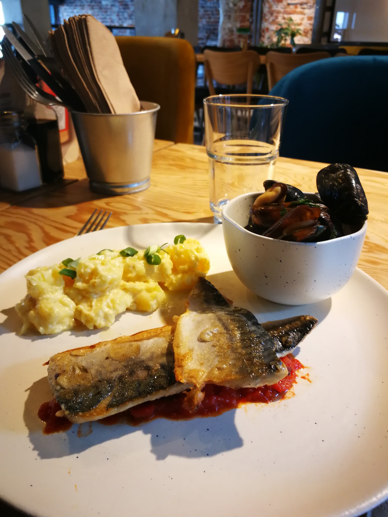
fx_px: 404
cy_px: 258
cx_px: 194
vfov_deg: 65.3
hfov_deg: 51.4
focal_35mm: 27
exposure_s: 1/33.3
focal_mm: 3.95
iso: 200
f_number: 2.2
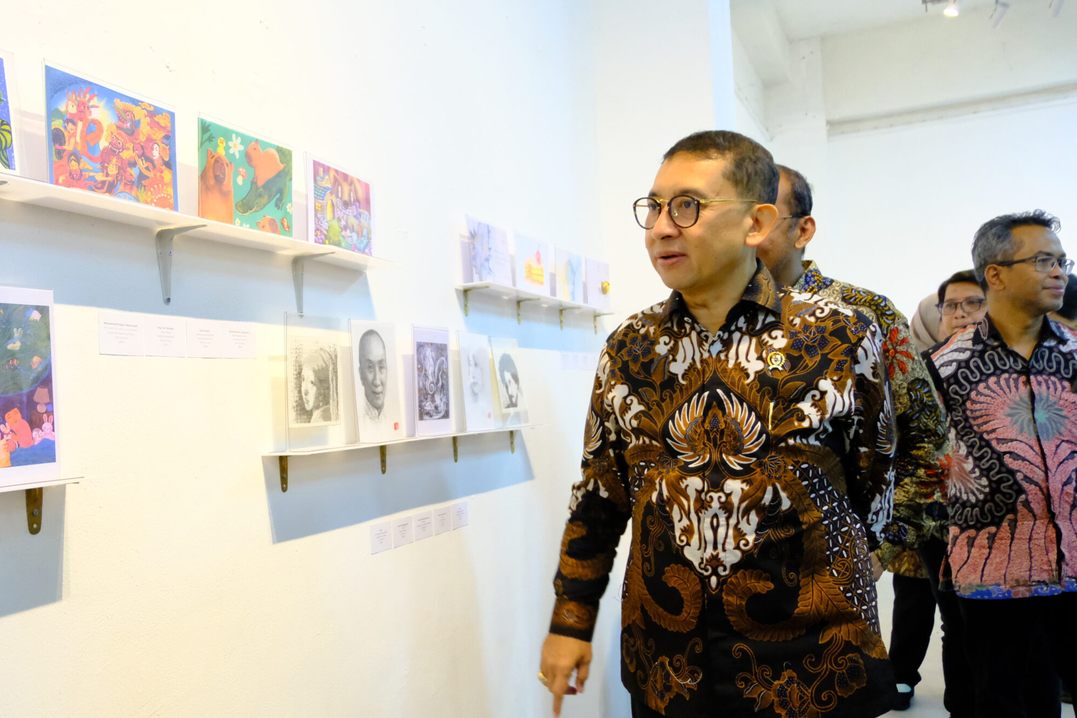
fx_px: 927
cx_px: 429
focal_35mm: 31
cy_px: 399
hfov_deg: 59.8
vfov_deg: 42.3
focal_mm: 16
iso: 5000
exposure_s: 1/100
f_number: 4
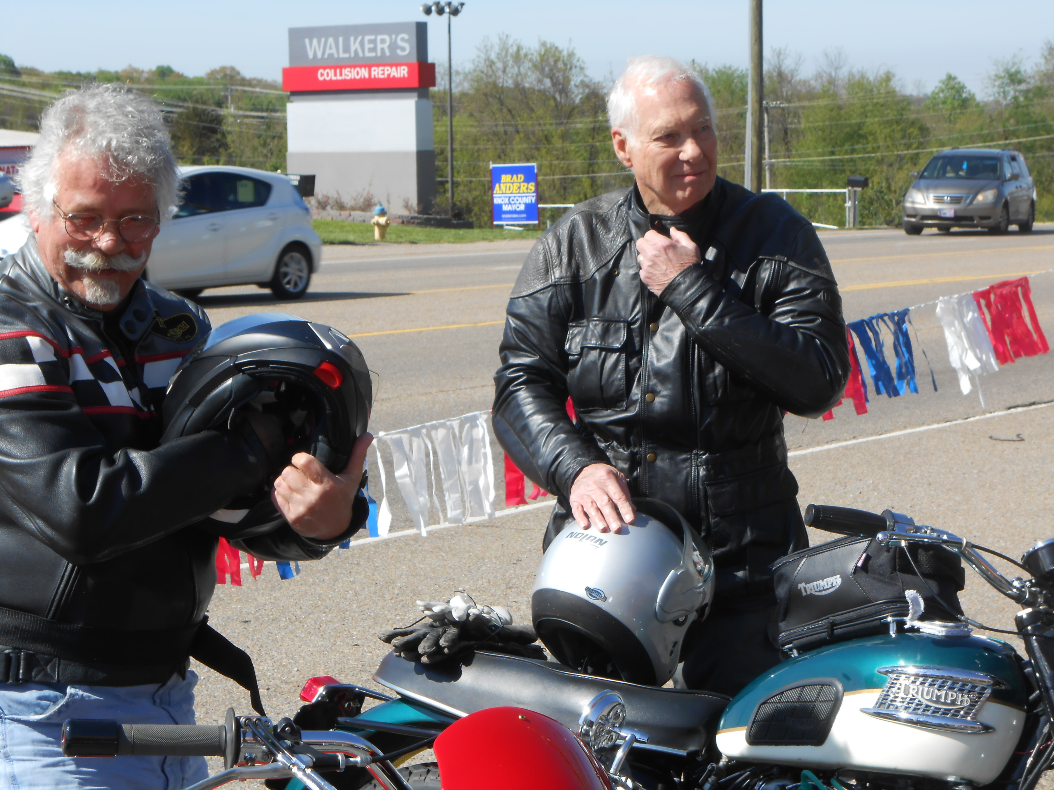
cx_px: 527
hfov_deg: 24.1
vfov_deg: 18.2
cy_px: 395
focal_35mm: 81
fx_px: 2466
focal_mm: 14.5
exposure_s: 1/200
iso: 80
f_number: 6.6
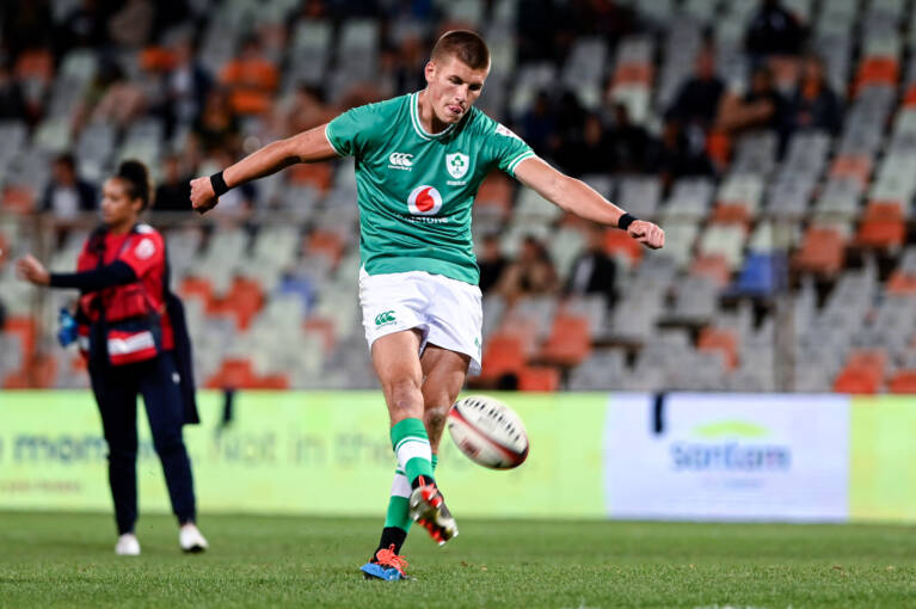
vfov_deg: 4.6
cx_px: 458
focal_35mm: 300
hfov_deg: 6.9
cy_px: 304
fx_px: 7627
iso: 2000
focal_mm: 300
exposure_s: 1/1000
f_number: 3.5
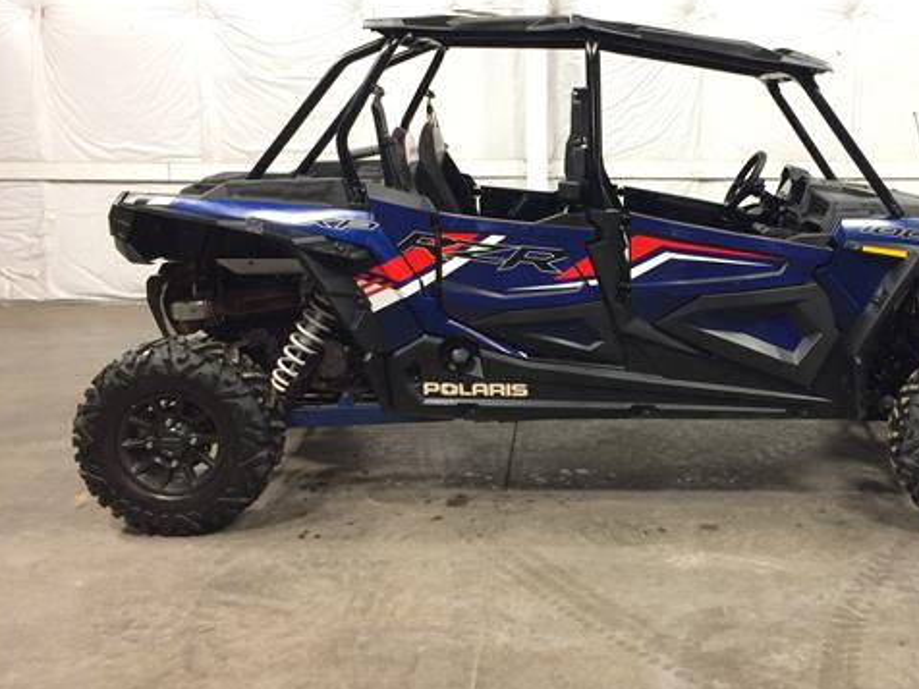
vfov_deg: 36.6
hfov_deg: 47.2
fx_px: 1035
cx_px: 600
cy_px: 266
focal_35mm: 39
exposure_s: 1/30
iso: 125
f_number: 2.2
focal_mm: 4.15
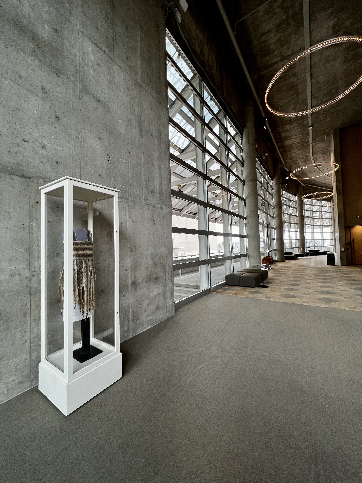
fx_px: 181
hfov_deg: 89.9
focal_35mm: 13
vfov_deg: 106.2
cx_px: 181
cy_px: 242
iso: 160
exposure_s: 1/120
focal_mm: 1.57
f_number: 1.8
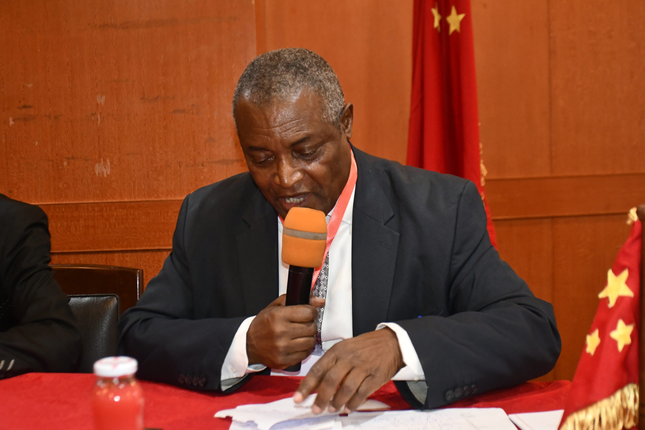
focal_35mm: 57
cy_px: 215
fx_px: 1021
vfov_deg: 23.8
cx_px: 322
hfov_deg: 35.1
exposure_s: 1/60
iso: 3200
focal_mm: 38
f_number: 4.2
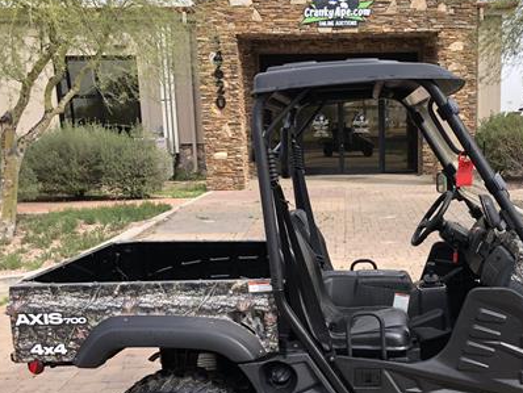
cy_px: 275
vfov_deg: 31.8
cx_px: 375
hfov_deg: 41.1
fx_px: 680
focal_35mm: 45
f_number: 1.8
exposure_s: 1/511
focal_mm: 3.99
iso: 20
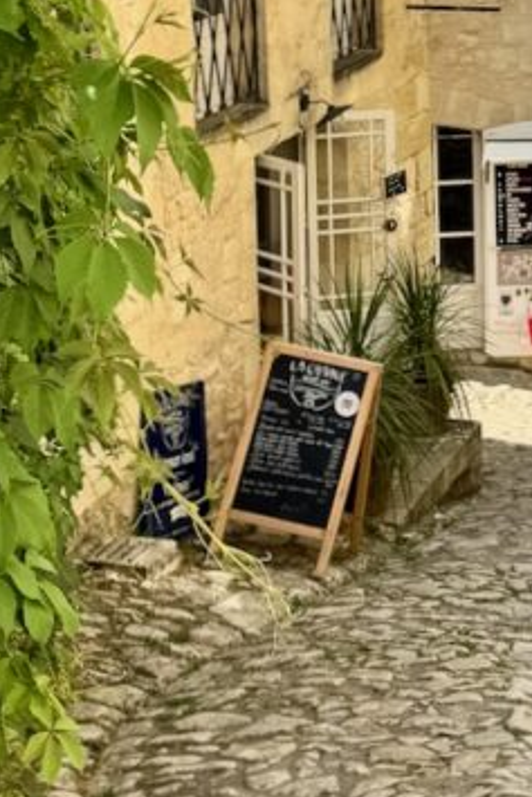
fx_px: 1594
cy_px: -58
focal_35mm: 72
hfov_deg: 18.0
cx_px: 640
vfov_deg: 26.1
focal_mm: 6.76
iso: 80
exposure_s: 1/2506
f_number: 1.78
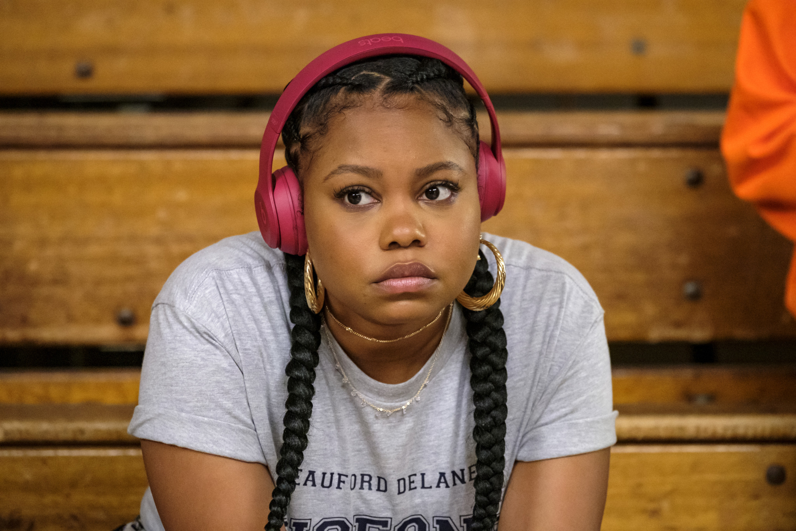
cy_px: 266
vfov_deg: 6.5
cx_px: 398
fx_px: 4643
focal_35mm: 210
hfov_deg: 9.8
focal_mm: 140
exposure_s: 1/200
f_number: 4
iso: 5000
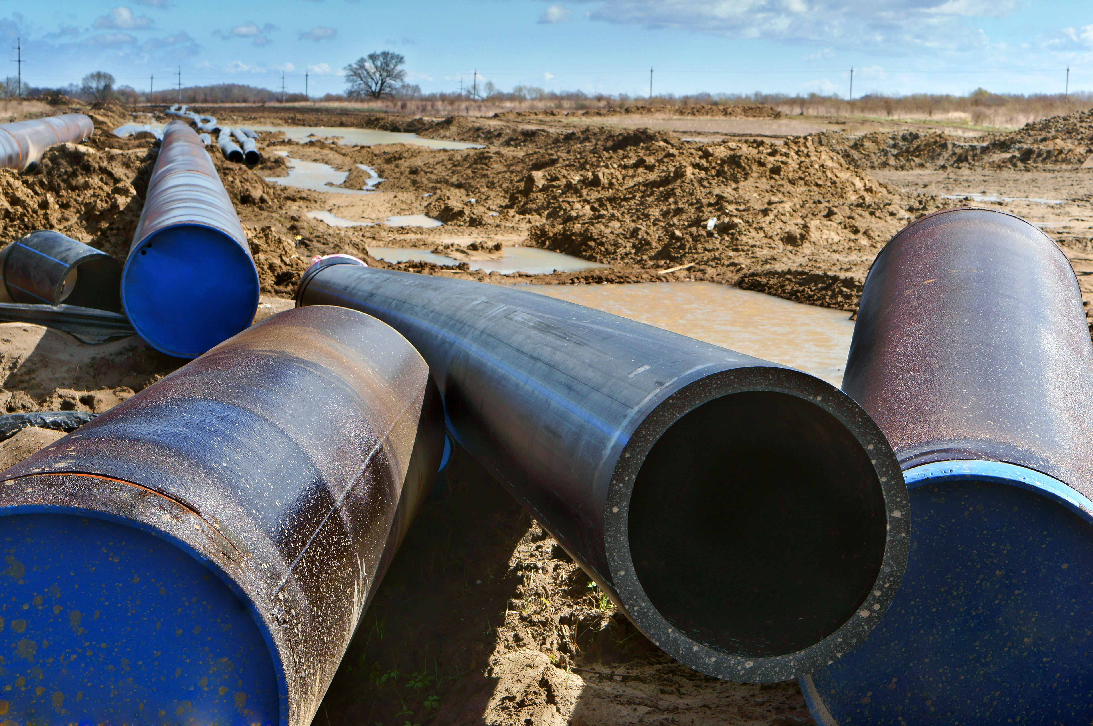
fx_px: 2275
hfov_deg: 27.0
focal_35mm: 75
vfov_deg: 18.1
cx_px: 546
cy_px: 363
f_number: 9
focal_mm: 50
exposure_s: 1/400
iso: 200
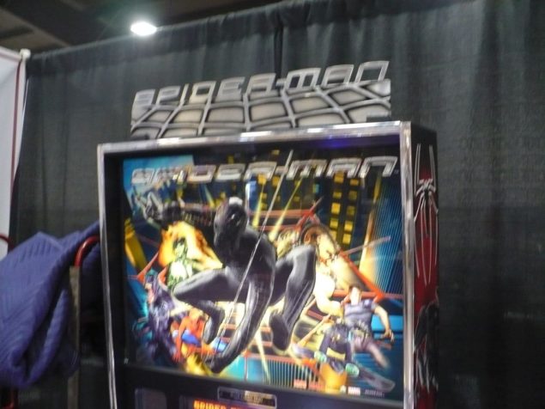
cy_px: 204
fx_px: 582
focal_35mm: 37
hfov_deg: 50.1
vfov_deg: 38.7
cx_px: 272
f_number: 2.8
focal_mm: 6.1
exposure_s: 1/10
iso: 400
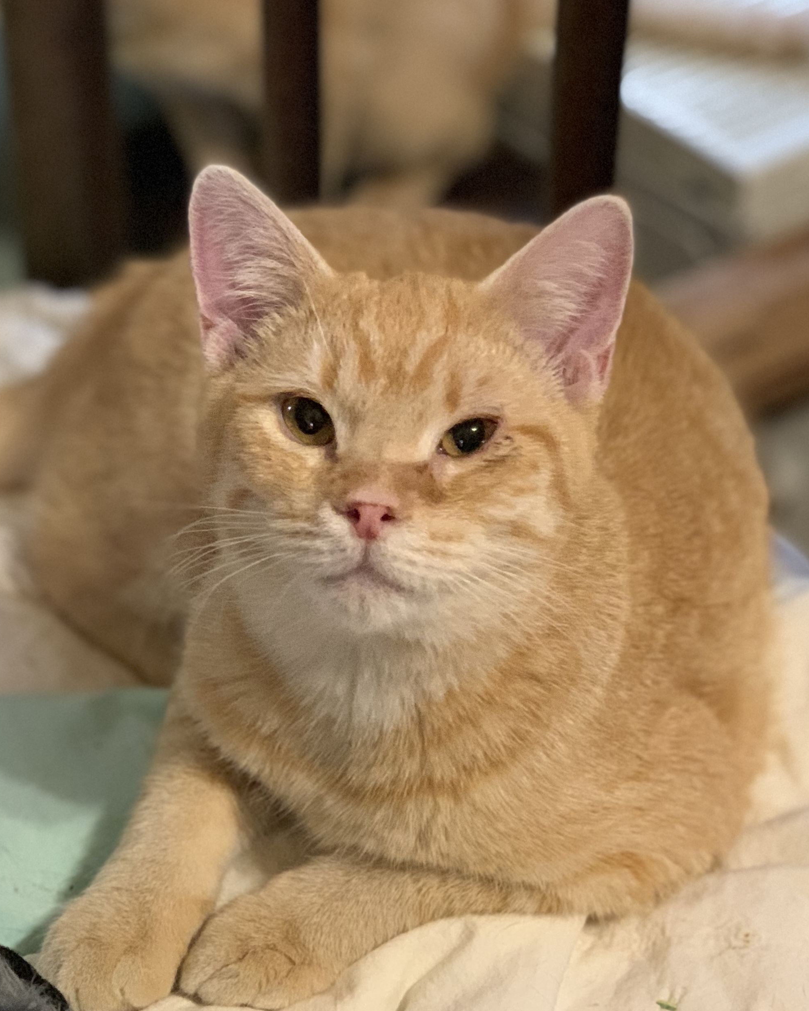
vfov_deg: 34.1
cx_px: 399
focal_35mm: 55
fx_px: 1646
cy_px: 527
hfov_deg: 27.6
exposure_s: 1/30
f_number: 2.4
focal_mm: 6
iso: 500
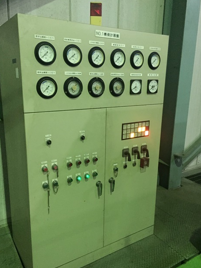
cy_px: 135
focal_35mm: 30
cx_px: 101
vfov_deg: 60.0
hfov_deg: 46.8
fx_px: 232
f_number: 2.2
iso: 500
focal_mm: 4.15
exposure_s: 1/17
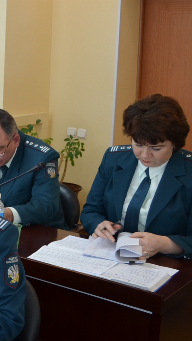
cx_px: -181
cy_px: 120
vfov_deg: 31.2
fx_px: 606
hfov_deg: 15.0
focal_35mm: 67
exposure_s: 1/60
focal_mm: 18
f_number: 4
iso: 560
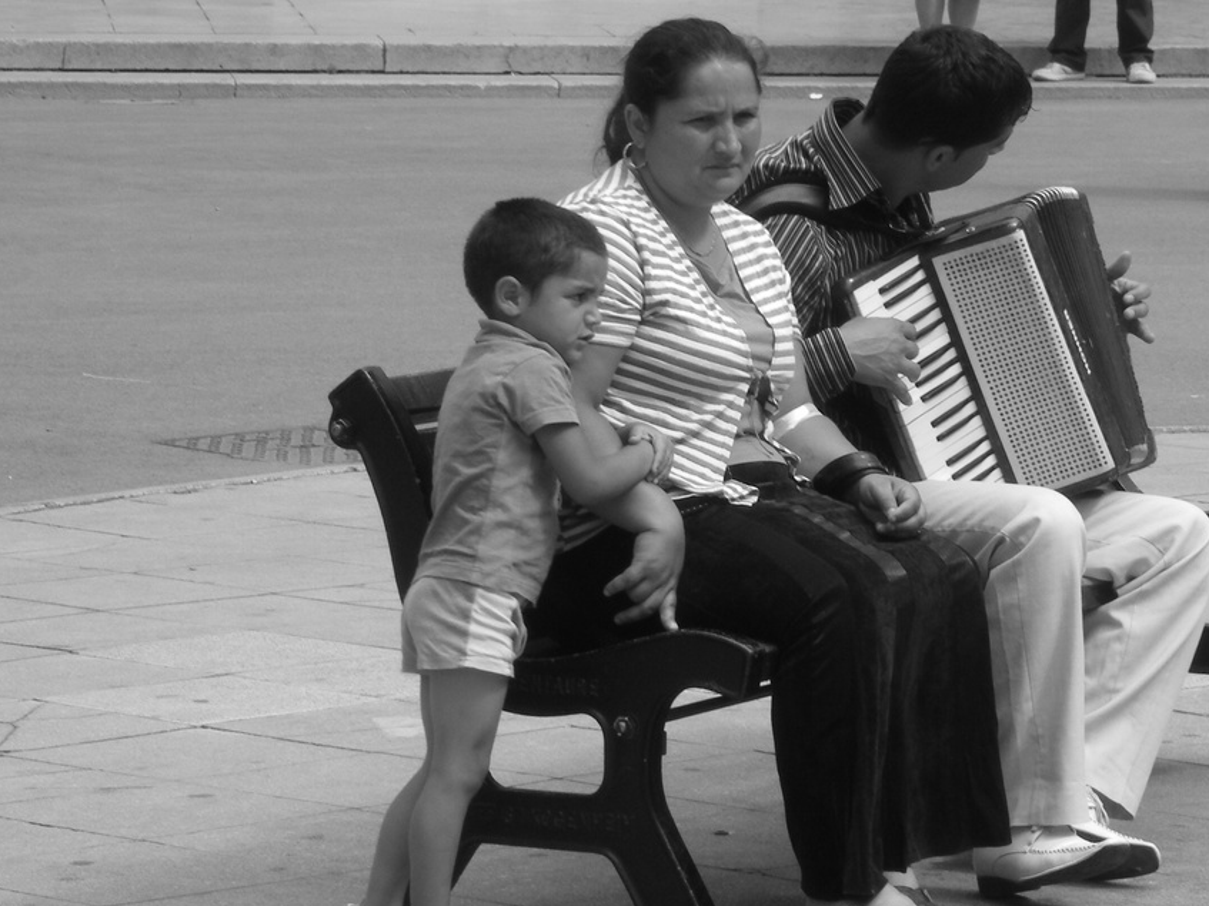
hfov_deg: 9.7
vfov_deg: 7.3
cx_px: 859
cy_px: 382
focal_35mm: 204
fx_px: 7124
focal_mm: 21.3
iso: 80
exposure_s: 1/125
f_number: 5.2
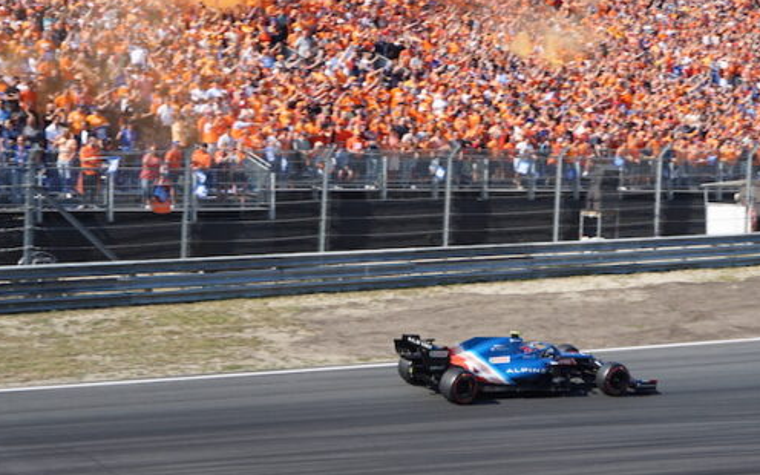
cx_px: 447
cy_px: 198
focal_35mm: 80
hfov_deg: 25.8
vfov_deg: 16.3
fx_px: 1657
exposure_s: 1/250
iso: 100
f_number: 7.1
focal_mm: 38
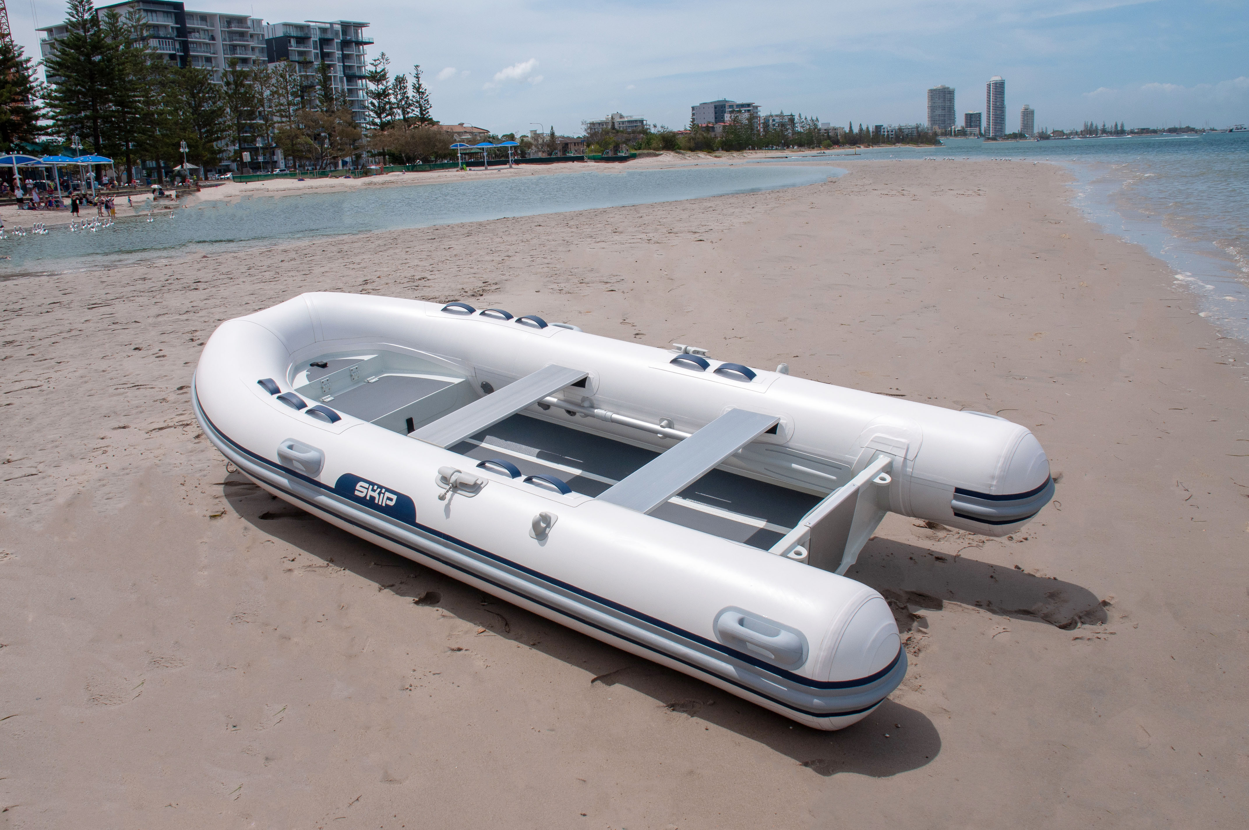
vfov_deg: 41.6
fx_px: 1092
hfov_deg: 59.6
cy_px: 415
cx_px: 624
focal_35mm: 32
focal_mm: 21
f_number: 13
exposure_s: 1/640
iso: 200
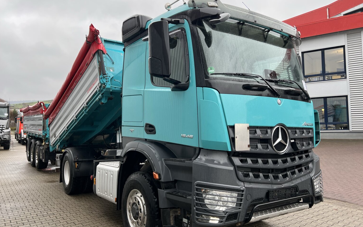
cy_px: 114
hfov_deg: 64.6
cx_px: 174
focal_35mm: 29
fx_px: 287
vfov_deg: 43.1
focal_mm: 5.7
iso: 40
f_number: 1.5
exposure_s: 1/172
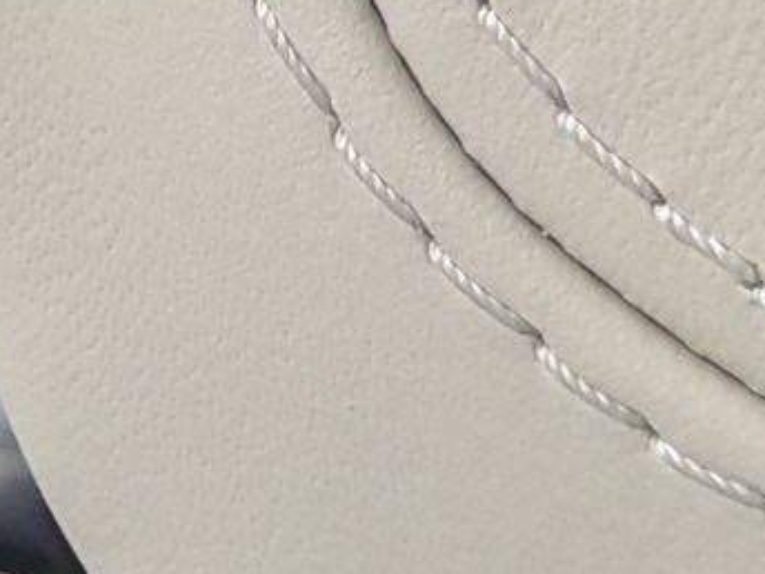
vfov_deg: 4.1
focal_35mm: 357
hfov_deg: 5.5
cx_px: -447
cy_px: -205
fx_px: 7890
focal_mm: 6.81
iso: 45
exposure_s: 1/390
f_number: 1.85
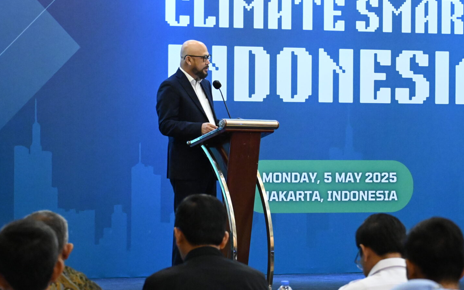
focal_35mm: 162
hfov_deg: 12.9
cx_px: 231
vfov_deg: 8.1
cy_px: 166
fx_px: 2049
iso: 8000
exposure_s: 1/100
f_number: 4.8
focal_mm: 74
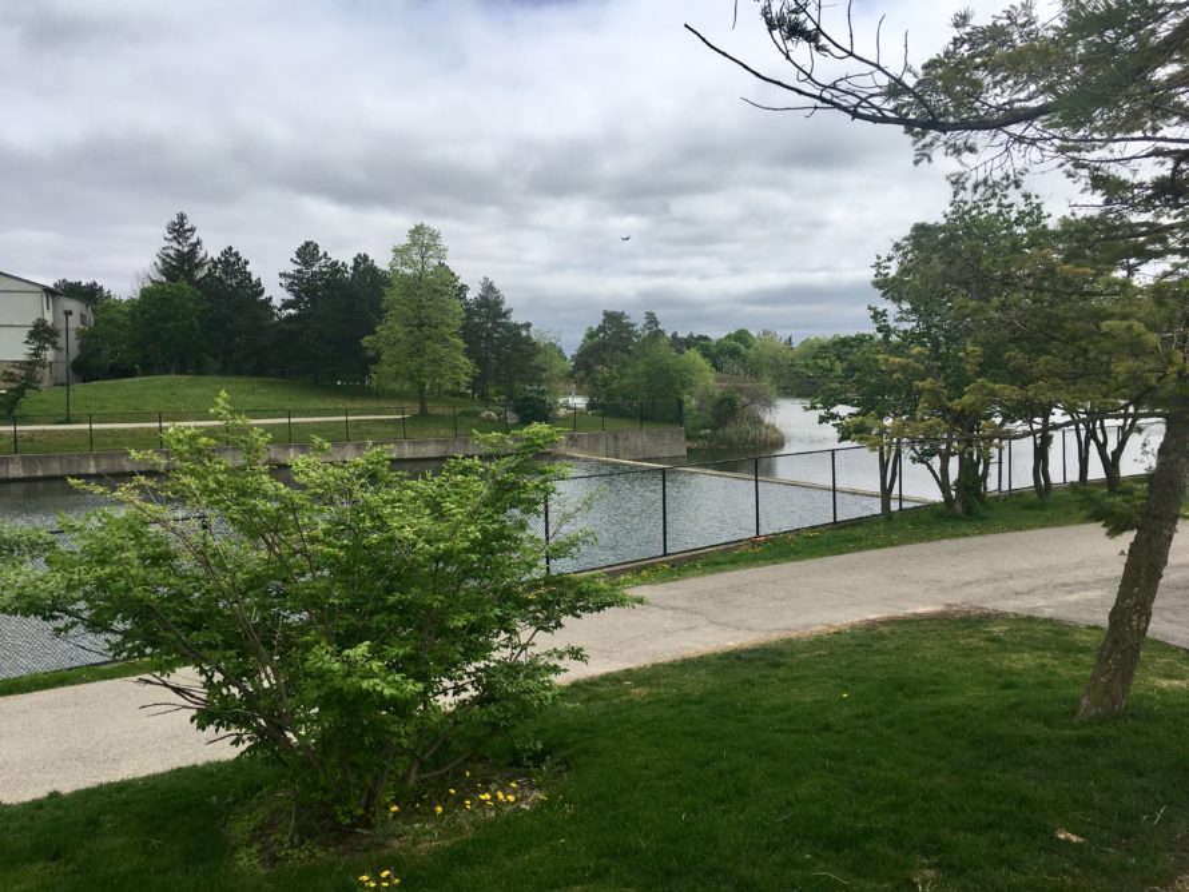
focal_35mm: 29
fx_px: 996
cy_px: 446
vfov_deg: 48.2
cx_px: 594
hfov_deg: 61.6
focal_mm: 4.15
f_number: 2.2
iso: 25
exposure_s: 1/3077
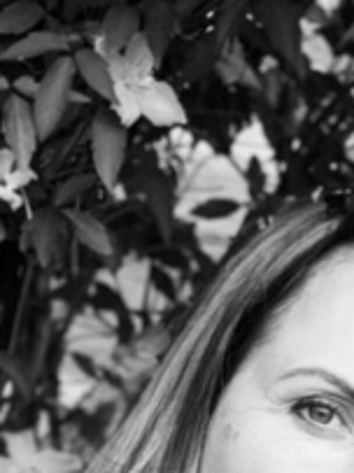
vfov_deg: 11.5
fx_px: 2239
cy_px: 741
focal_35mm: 164
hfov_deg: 9.0
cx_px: 193
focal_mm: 6
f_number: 2.4
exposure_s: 1/500
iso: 16
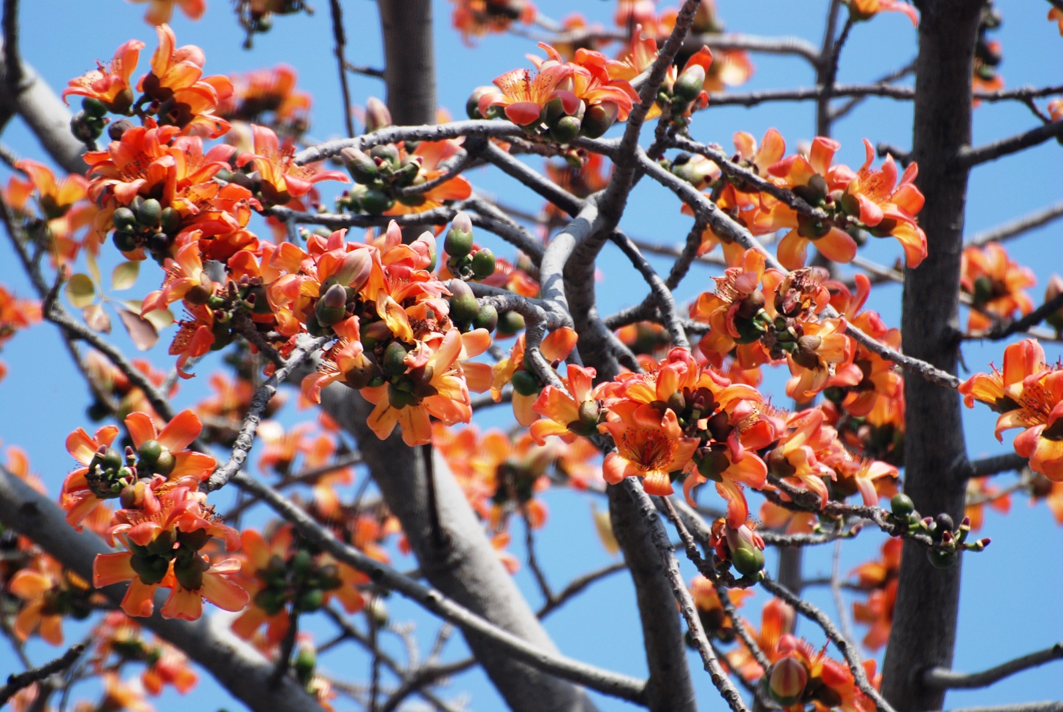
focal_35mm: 450
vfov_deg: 3.1
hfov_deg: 4.6
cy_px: 356
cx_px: 532
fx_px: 13303
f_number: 5.6
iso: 200
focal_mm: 300
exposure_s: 1/500
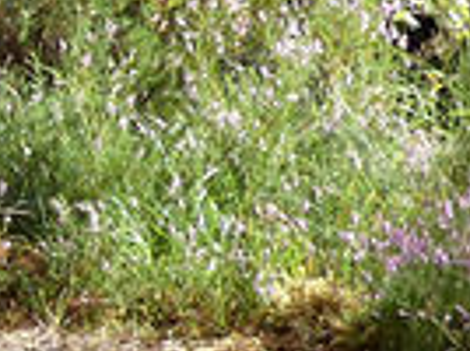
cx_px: -1087
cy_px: -455
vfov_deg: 3.0
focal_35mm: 485
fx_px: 6573
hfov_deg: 3.9
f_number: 4.3
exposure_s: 1/80
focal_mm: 12.9
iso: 80
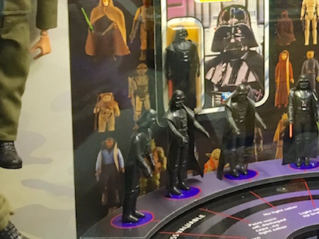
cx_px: 358
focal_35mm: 71
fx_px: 654
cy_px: 20
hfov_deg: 25.3
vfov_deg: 20.3
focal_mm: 4.15
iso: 200
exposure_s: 1/24
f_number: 2.2
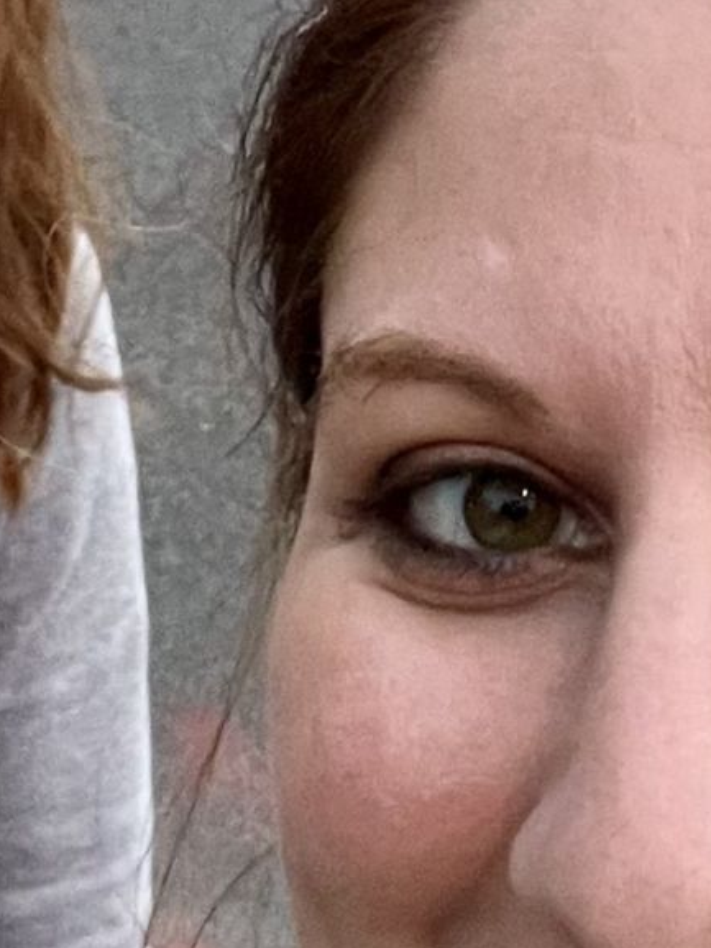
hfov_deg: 11.1
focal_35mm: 133
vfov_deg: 14.4
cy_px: -148
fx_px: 3641
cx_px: 438
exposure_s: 1/40
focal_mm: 2.71
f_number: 2.2
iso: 320
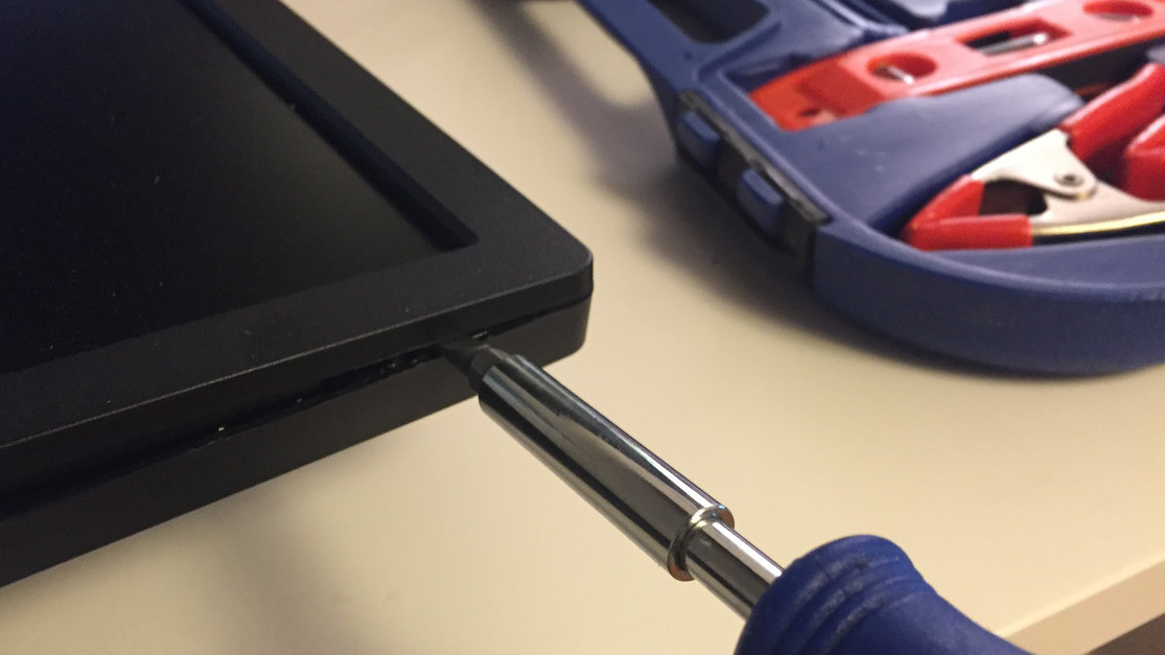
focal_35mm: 34
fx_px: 1050
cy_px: 341
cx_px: 540
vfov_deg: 34.6
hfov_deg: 58.0
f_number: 2.2
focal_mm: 4.15
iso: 200
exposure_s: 1/30
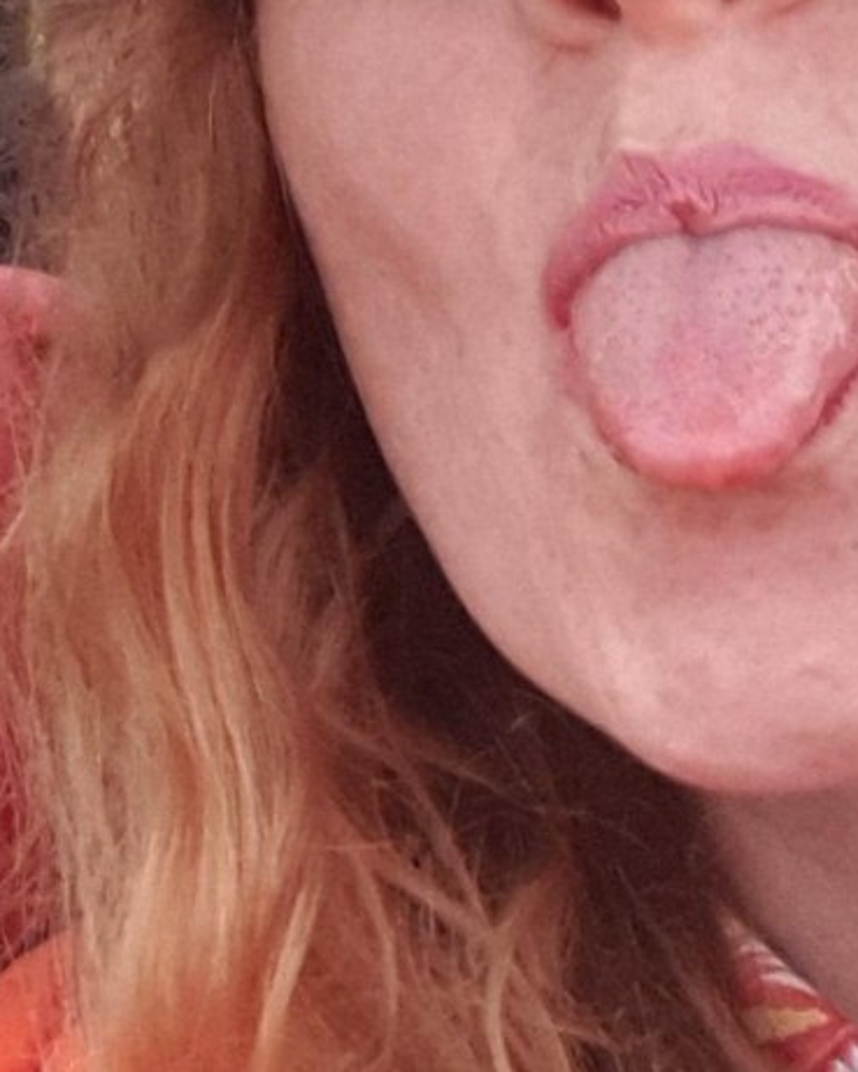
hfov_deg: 12.2
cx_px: 121
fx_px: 3998
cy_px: -302
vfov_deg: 14.6
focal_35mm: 126
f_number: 1.7
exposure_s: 1/50
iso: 160
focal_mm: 2.92
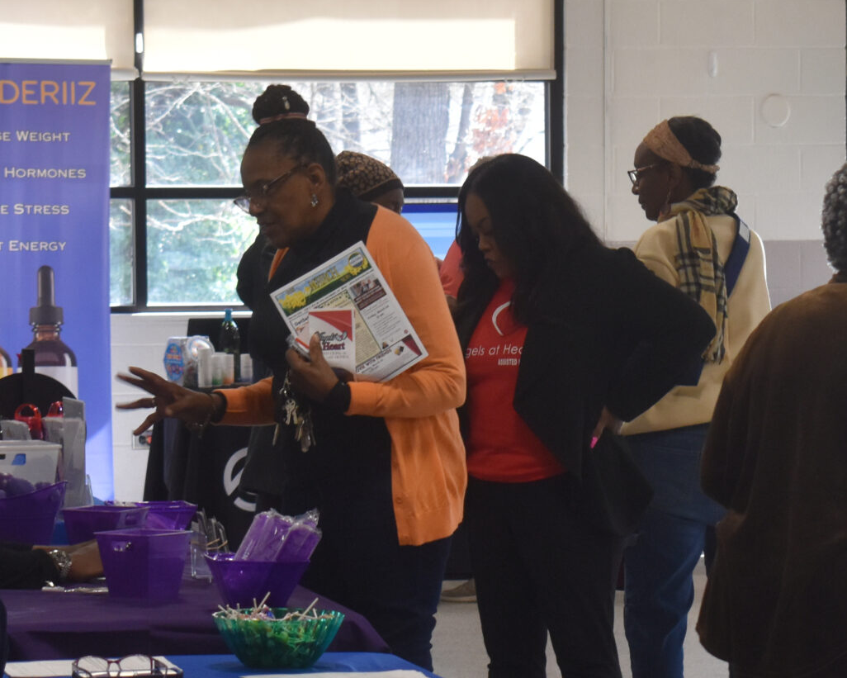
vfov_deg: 8.0
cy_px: 346
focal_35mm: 193
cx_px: 489
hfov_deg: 10.0
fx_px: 4843
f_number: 5.6
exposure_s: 1/125
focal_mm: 55
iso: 900
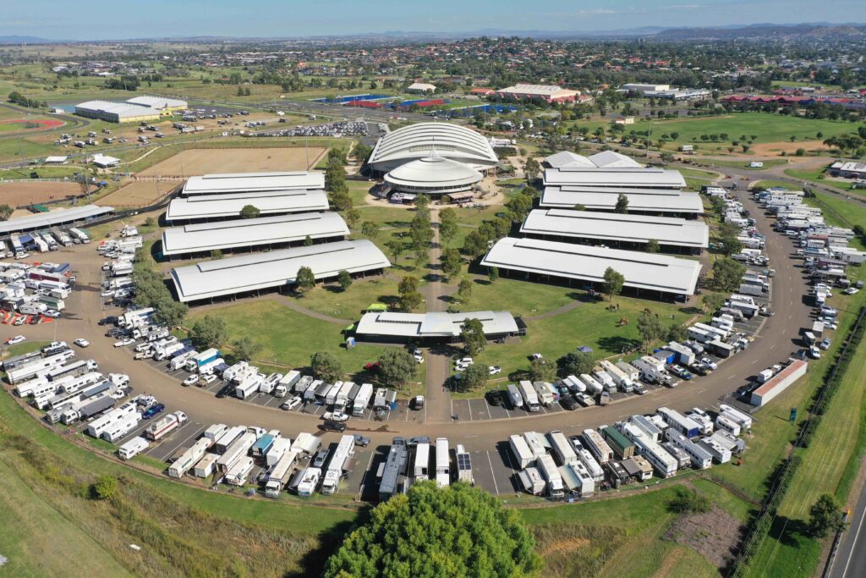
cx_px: 433
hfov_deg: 65.5
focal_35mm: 28
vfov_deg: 46.4
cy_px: 289
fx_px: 674
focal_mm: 10.26
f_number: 5
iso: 100
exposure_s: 1/200
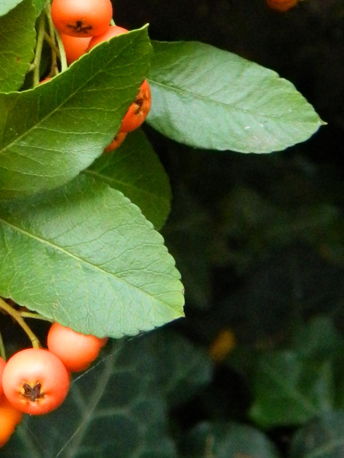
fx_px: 1643
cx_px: -133
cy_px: -71
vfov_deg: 15.4
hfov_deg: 11.6
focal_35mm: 124
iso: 400
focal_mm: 7.3
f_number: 3.5
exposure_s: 1/250
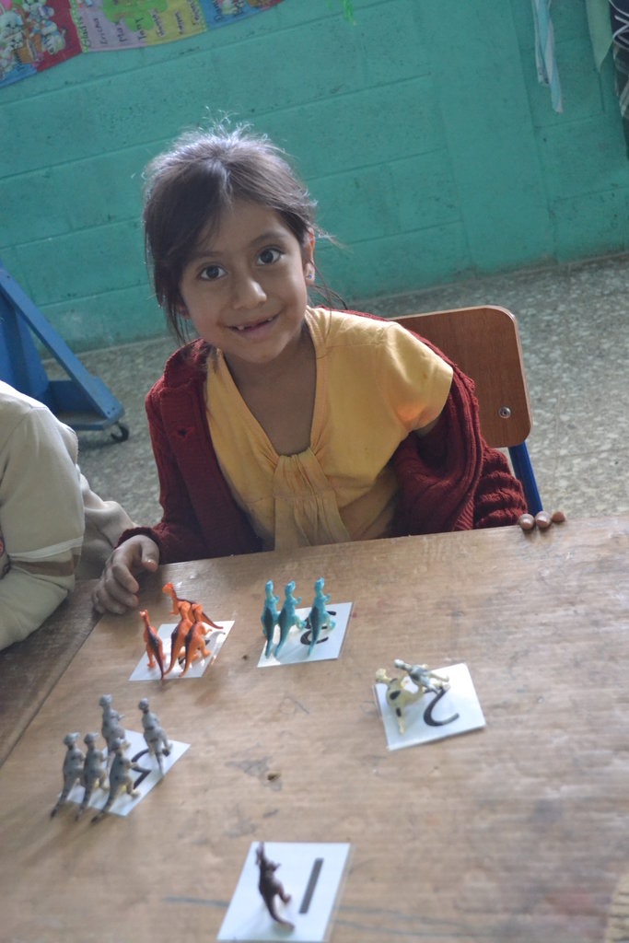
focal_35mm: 44
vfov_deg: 45.0
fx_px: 1140
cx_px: 314
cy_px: 472
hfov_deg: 30.9
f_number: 4.5
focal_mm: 29
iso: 3200
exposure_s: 1/60
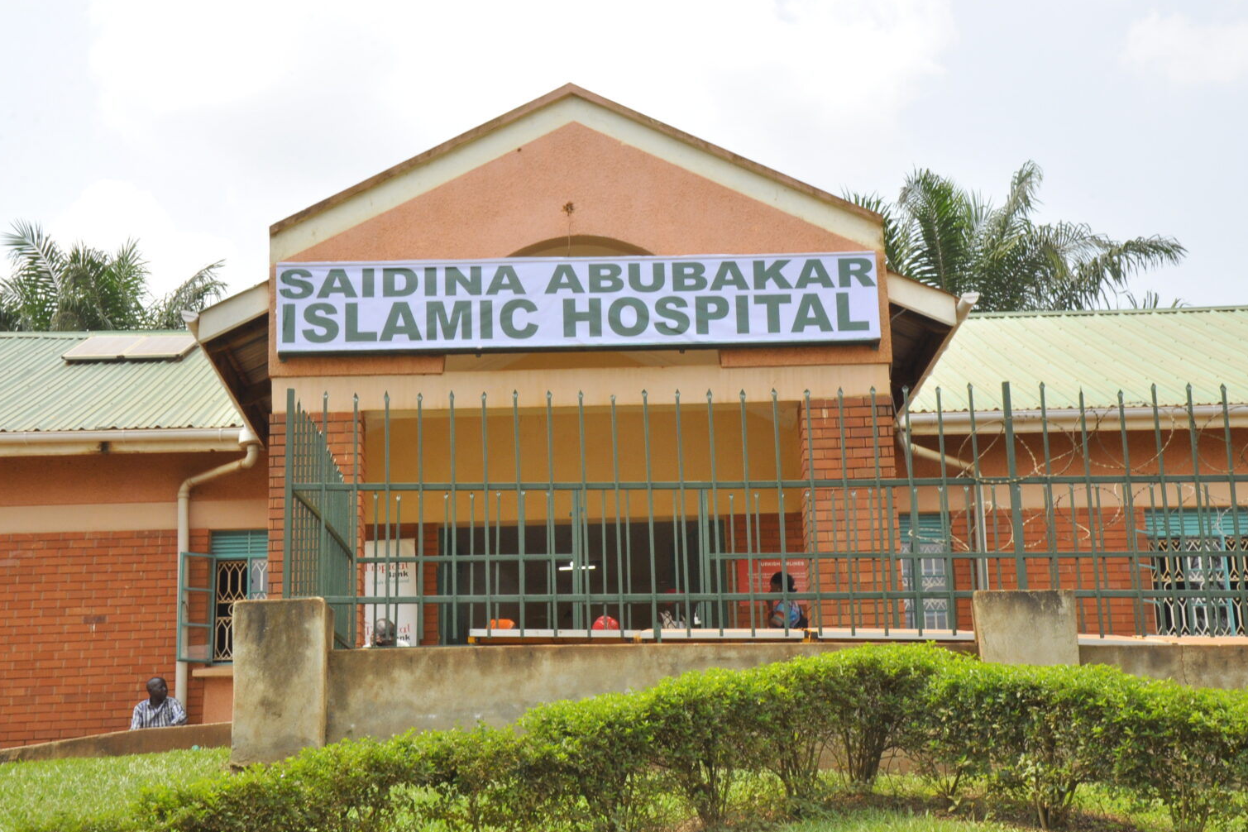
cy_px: 419
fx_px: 2115
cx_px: 629
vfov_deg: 22.3
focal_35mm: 61
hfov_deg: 32.9
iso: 640
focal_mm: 40
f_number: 20
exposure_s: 1/125
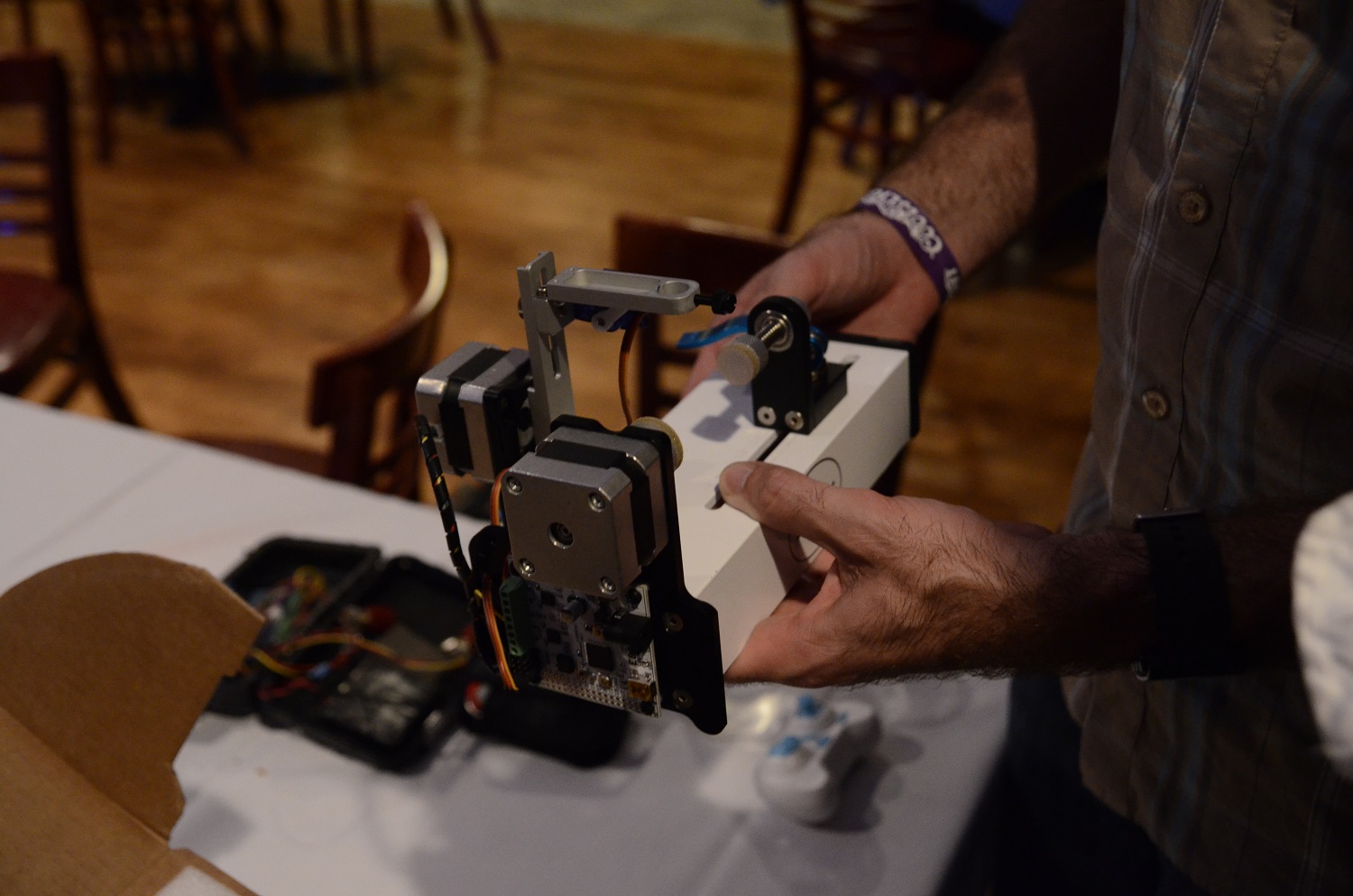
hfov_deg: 45.0
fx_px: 1631
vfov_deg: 30.7
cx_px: 676
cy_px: 448
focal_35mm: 44
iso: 2500
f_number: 4.5
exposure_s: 1/50
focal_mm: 29
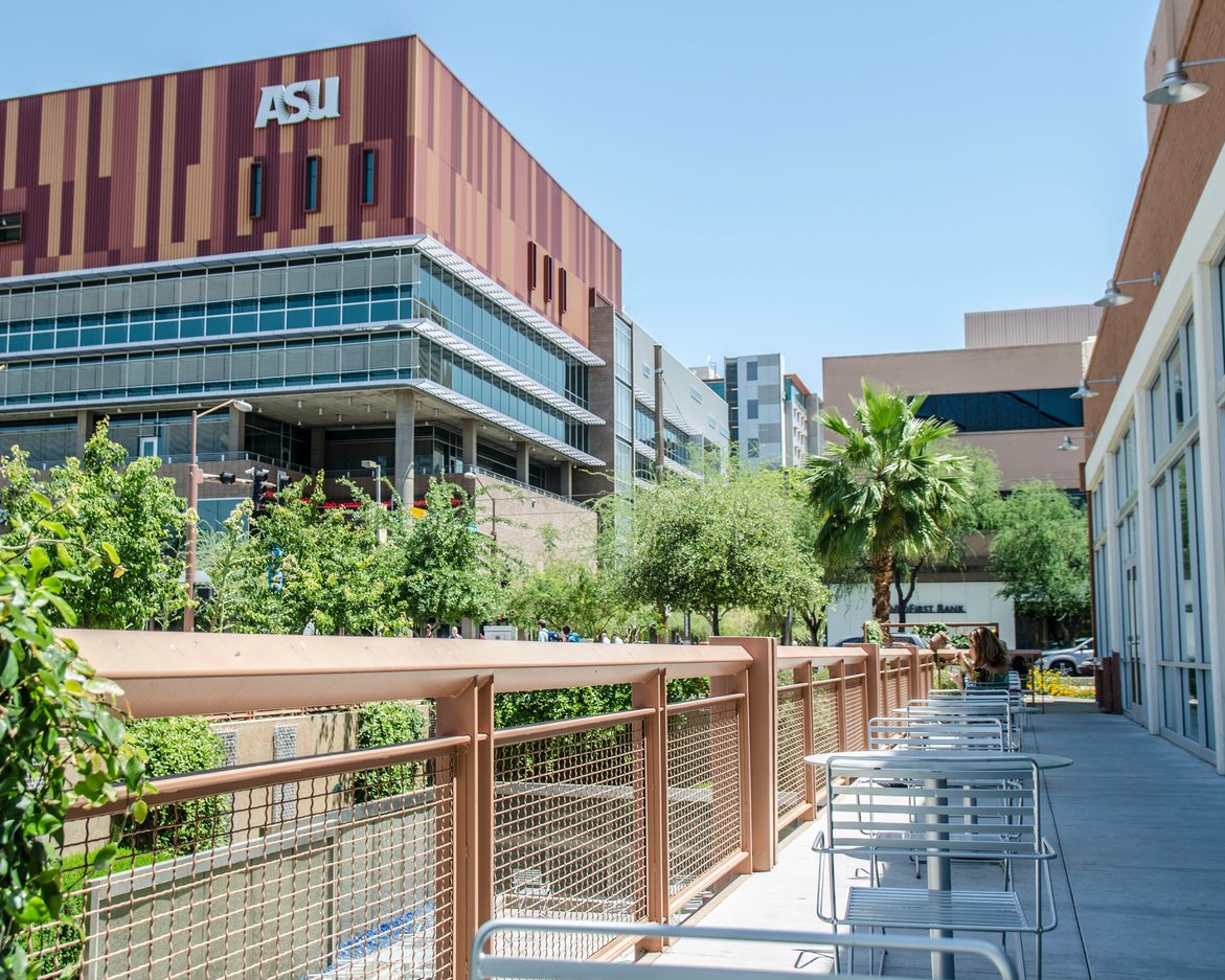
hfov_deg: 47.8
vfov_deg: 39.2
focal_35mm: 38
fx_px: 1378
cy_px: 485
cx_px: 519
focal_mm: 22
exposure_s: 1/200
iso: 100
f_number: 5
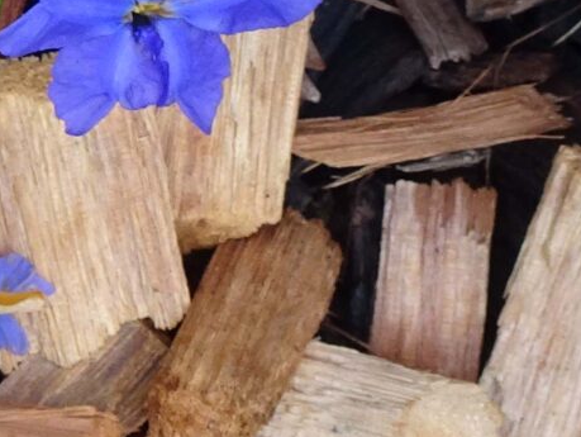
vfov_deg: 7.4
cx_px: 241
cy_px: -390
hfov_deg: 10.1
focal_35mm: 195
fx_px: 3275
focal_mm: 5.98
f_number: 4
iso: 80
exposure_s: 1/60
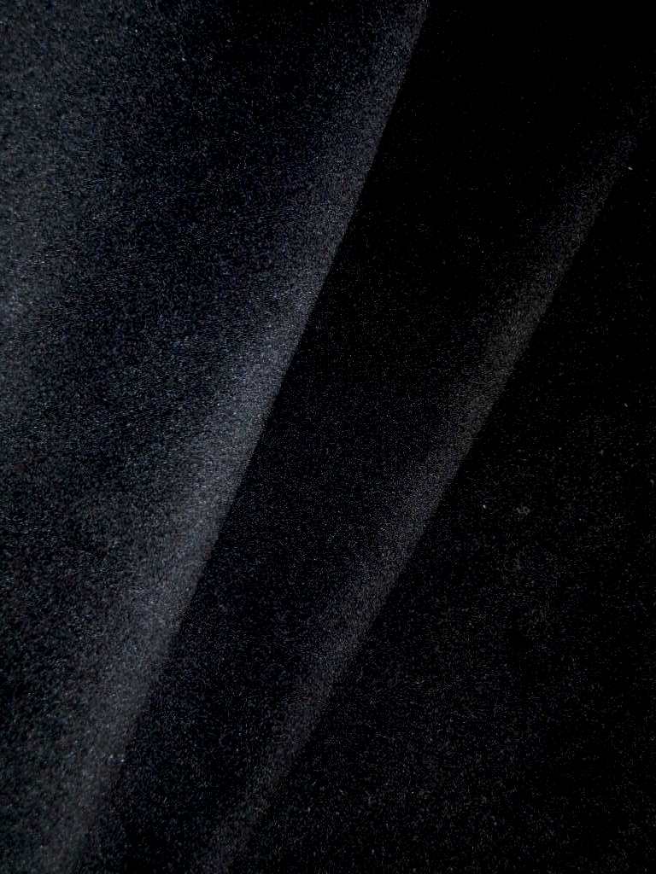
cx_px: 328
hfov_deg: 32.2
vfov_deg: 42.1
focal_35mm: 45
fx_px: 1137
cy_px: 437
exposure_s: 1/30
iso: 400
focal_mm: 8.1
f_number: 4.6
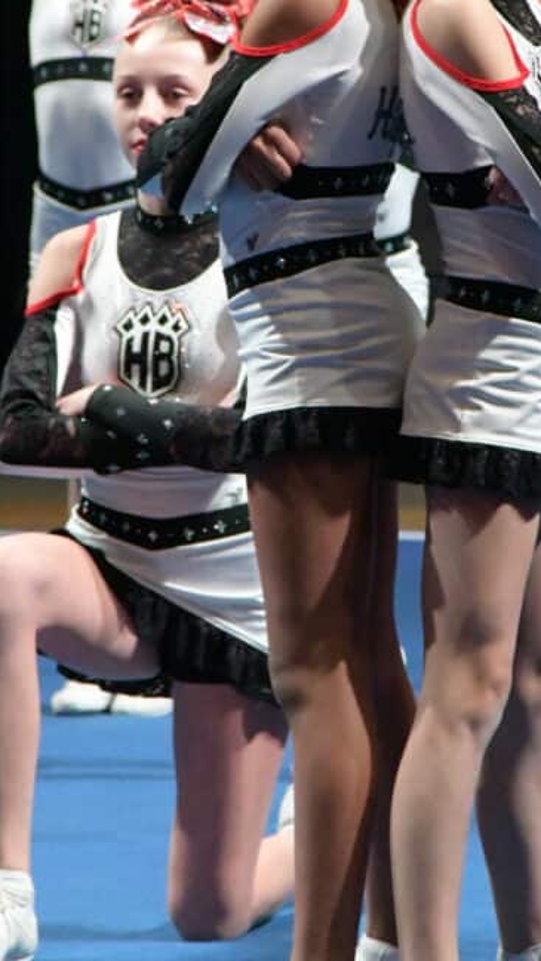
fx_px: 9783
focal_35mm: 384
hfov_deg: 3.2
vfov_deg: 5.6
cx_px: 362
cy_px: 344
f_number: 8
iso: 12800
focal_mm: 155
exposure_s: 1/200
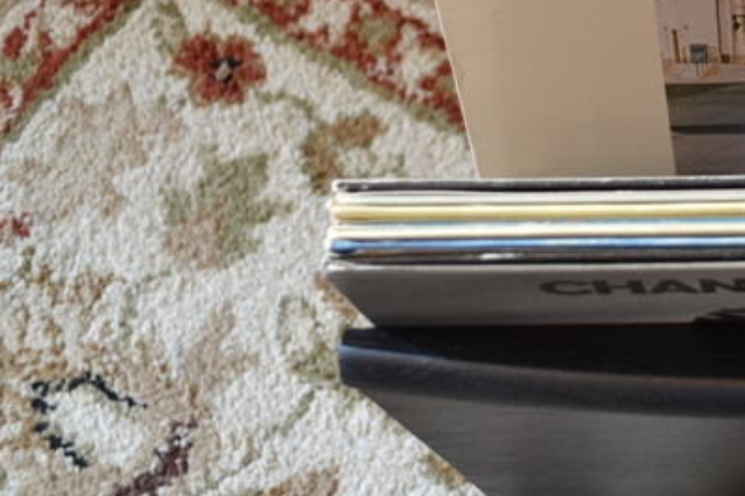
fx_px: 2069
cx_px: 935
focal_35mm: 100
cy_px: 87
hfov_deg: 19.1
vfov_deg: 13.6
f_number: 4.2
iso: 400
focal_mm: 26
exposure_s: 1/15
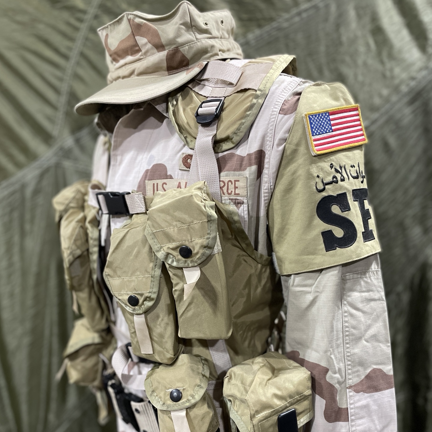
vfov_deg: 50.2
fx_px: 452
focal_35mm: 32
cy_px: 288
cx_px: 220
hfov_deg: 51.1
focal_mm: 4.2
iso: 250
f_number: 1.6
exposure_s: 1/60
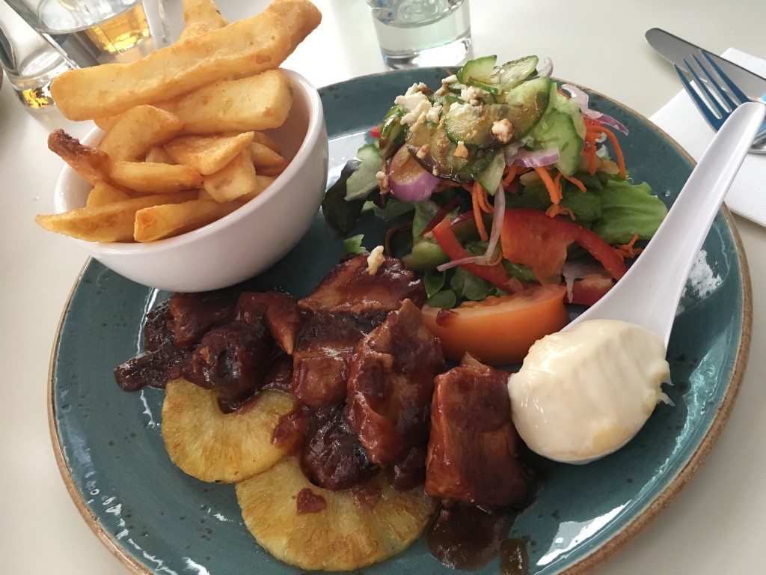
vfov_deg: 48.2
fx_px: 642
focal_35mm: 29
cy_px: 288
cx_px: 383
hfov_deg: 61.7
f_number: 2.2
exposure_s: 1/25
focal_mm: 4.15
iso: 200
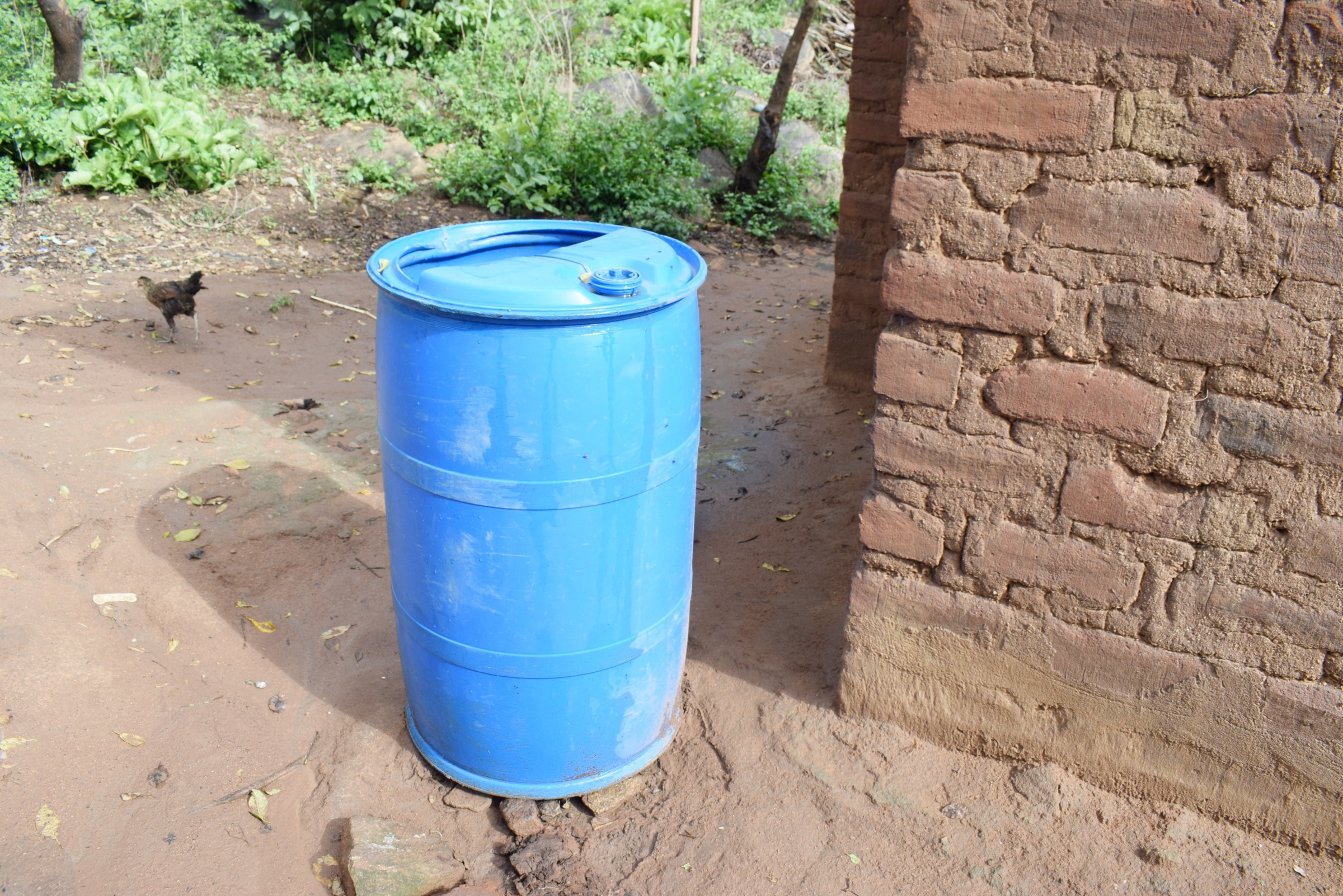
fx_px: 1008
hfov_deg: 67.4
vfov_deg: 48.0
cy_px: 448
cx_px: 672
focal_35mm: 27
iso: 400
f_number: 8
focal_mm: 18
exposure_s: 1/250
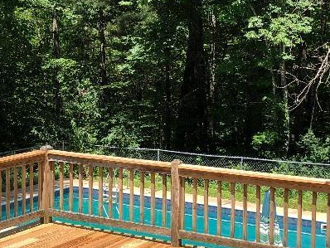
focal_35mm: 72
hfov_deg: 26.9
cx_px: 118
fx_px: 687
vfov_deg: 20.5
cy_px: 114
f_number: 1.8
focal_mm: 4
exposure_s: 1/706
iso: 20
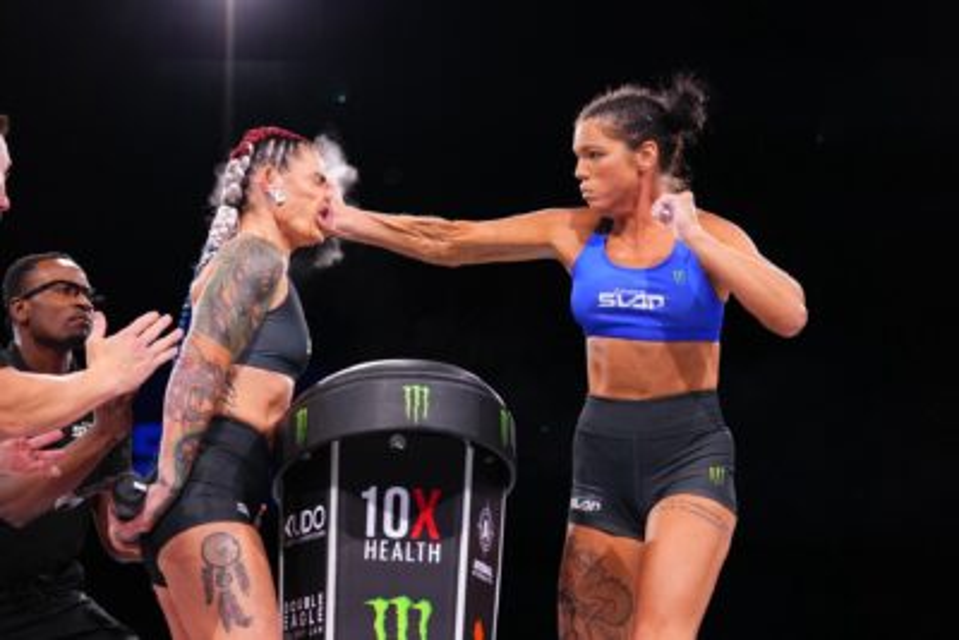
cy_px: 320
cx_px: 480
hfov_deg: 28.8
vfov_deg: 19.5
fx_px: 1865
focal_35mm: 70
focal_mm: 70
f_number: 2.8
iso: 1600
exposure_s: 1/2500
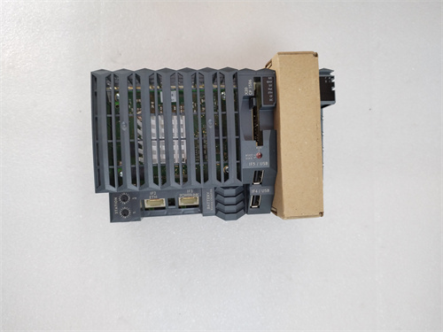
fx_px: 333
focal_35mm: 26
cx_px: 222
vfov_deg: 53.1
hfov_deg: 67.3
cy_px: 166
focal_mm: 4.75
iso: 320
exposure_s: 1/33.3
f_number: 1.8
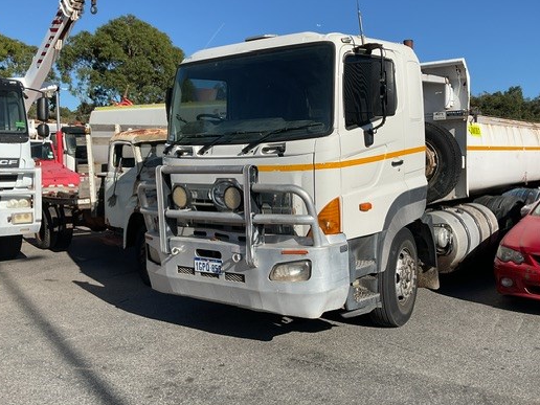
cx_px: 325
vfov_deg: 39.6
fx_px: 562
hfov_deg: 51.0
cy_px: 179
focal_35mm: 36
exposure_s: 1/2801
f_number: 1.8
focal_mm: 3
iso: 16
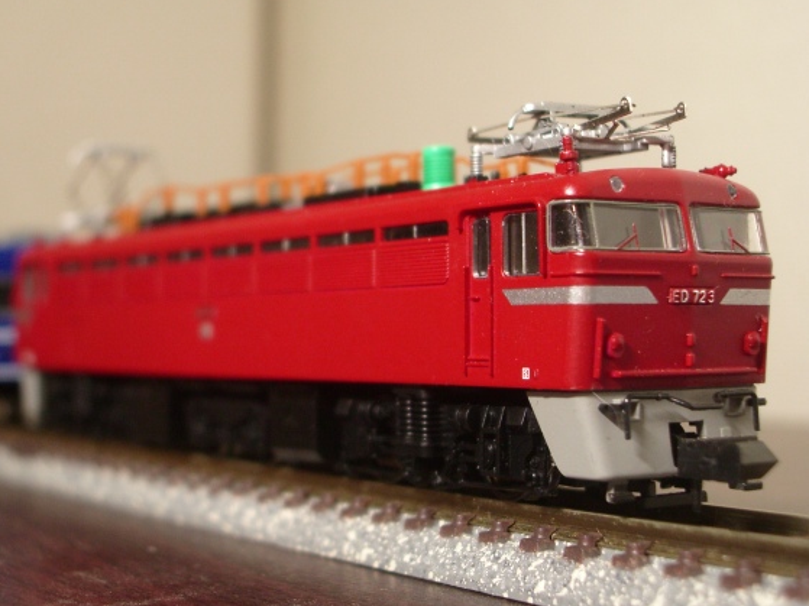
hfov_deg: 27.4
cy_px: 308
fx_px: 1659
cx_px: 357
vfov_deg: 20.7
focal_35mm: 71
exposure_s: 1/8
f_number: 3.5
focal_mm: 10.2
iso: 200
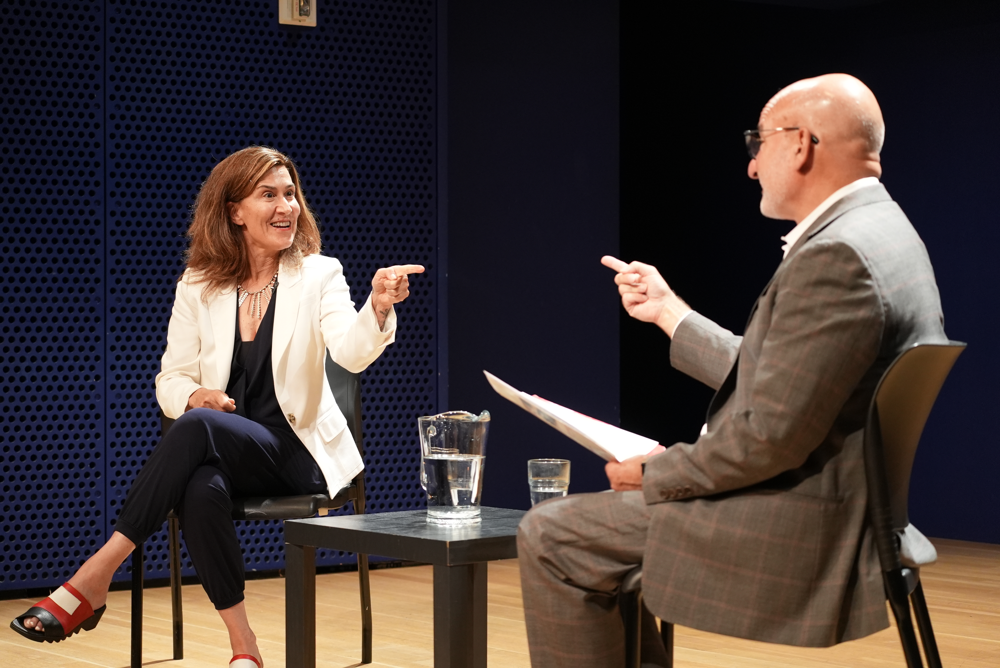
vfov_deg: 19.5
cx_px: 500
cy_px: 334
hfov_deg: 28.8
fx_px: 1945
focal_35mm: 70
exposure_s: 1/160
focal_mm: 70
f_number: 4.5
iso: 4000
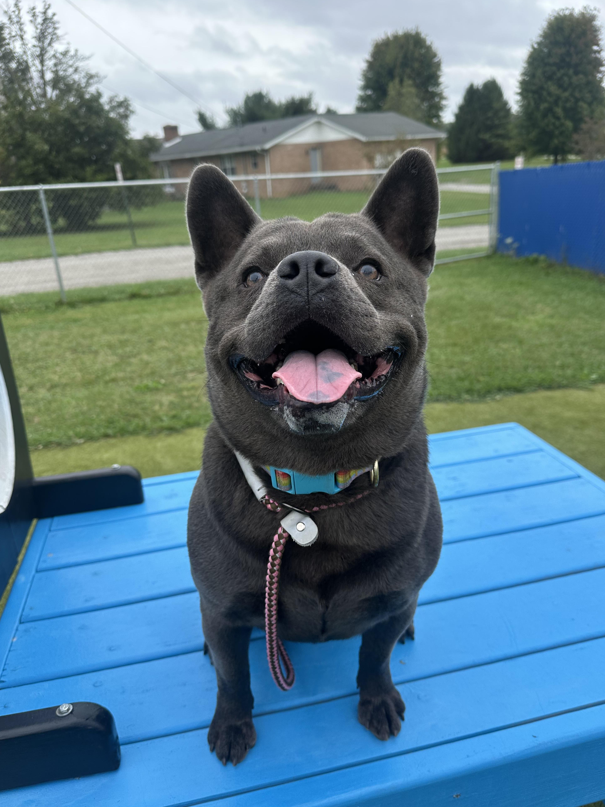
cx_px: 300
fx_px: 583
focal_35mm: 25
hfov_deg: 54.9
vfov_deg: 69.4
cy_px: 418
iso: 80
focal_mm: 6.86
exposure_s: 1/1357
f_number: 1.78
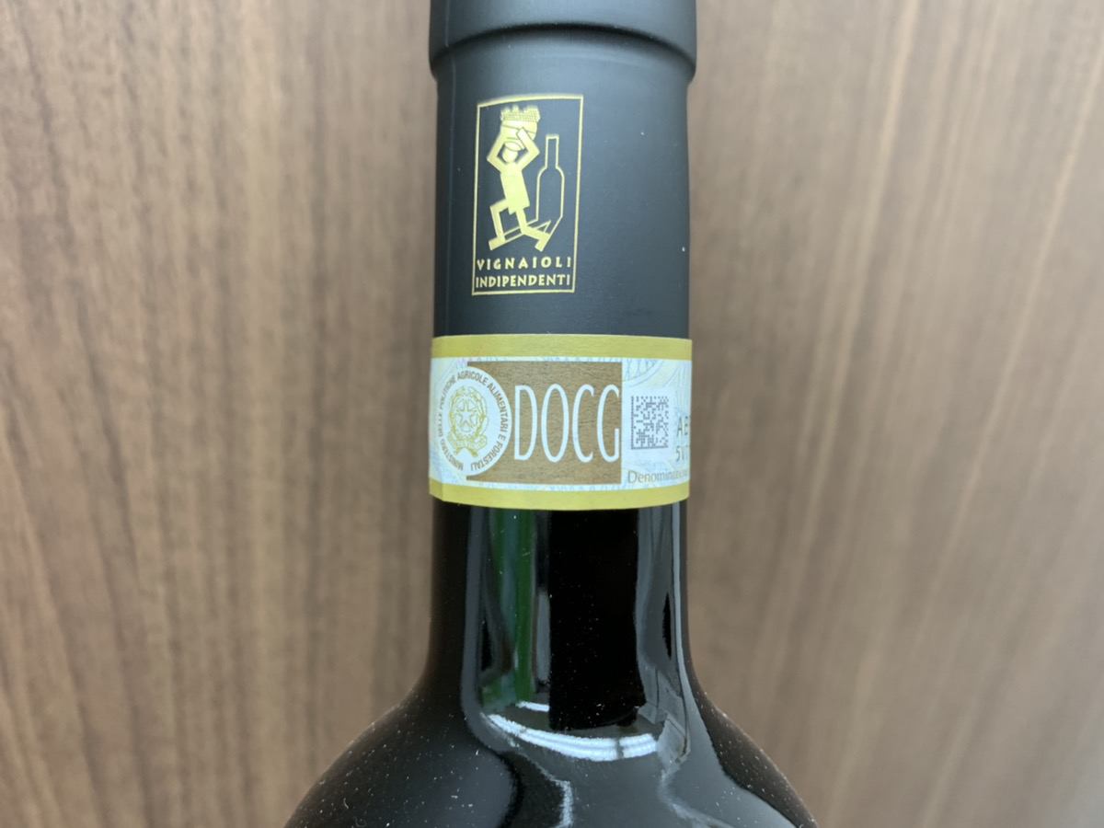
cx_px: 552
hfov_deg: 67.3
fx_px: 829
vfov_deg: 53.1
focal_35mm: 26
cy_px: 414
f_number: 1.8
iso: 200
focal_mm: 4.25
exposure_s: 1/50
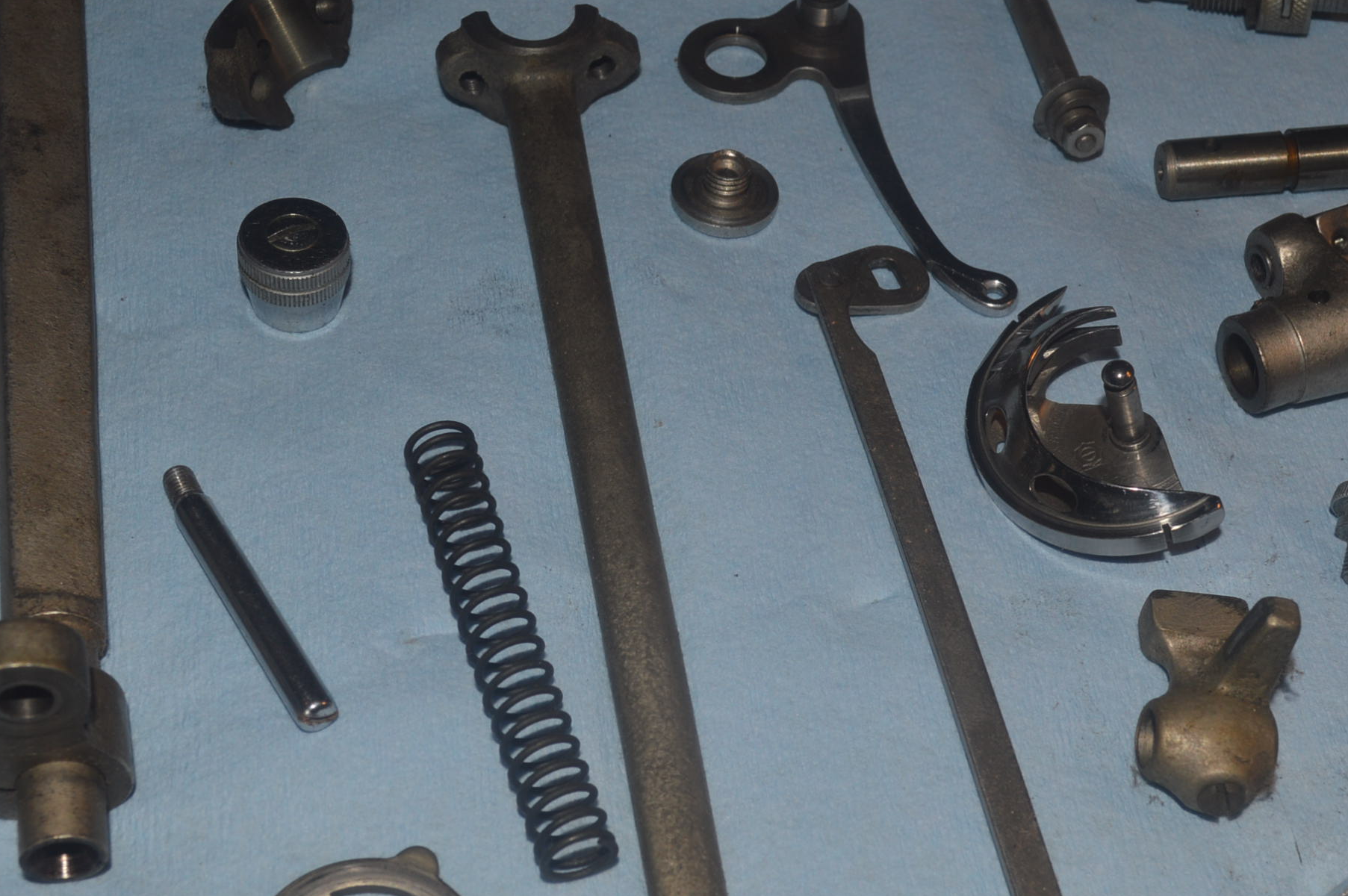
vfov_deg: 22.5
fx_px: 2245
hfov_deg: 33.4
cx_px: 742
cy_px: 600
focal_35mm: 60
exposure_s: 1/60
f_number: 8
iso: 100
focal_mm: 24
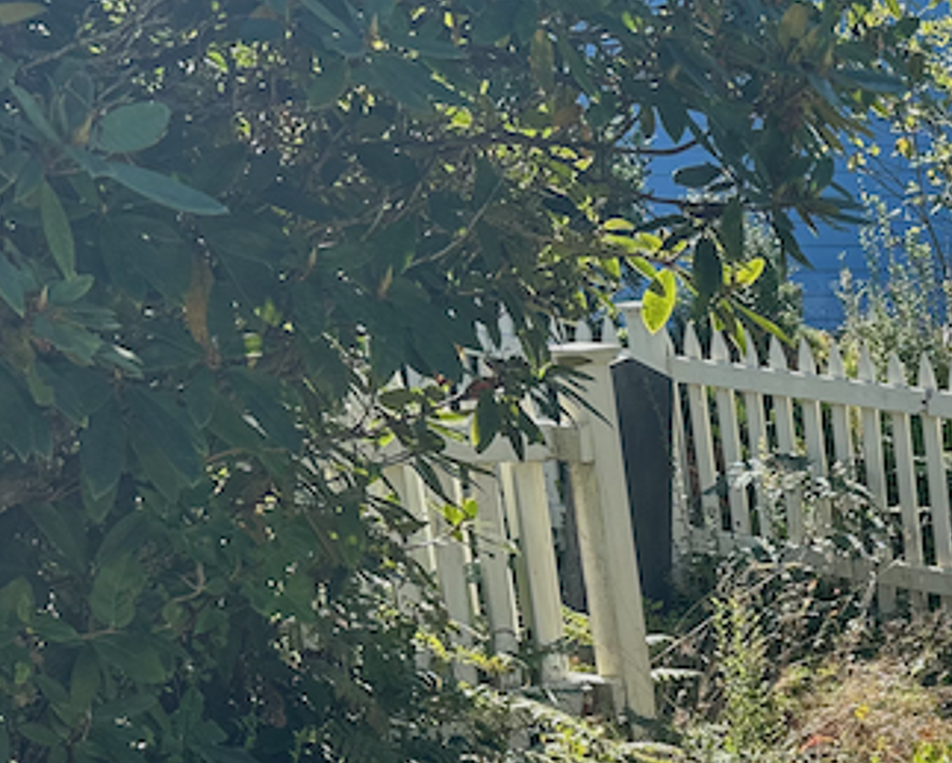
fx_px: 2059
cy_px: 736
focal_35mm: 73
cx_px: 1394
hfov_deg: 22.0
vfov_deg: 20.4
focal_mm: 6.86
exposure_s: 1/1587
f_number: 1.78
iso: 80
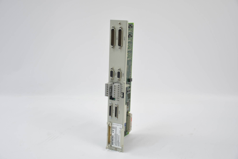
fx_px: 337
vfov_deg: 26.5
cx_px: 119
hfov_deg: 38.9
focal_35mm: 51
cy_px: 80
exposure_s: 1/100
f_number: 4.5
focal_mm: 34
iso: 320
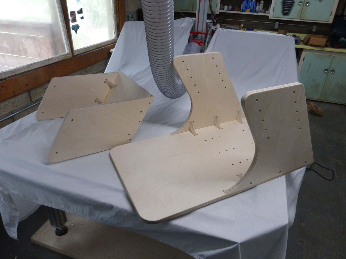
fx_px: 250
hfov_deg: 69.4
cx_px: 173
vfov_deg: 54.9
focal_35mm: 25
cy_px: 130
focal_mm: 4.3
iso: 250
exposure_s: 1/60
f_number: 3.3
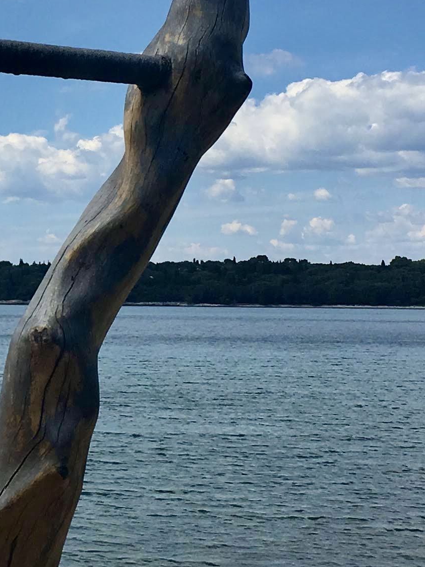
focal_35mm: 104
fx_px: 1702
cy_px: 221
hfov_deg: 13.9
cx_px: -46
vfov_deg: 18.9
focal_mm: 4.15
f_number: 2.2
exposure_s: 1/2481
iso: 25
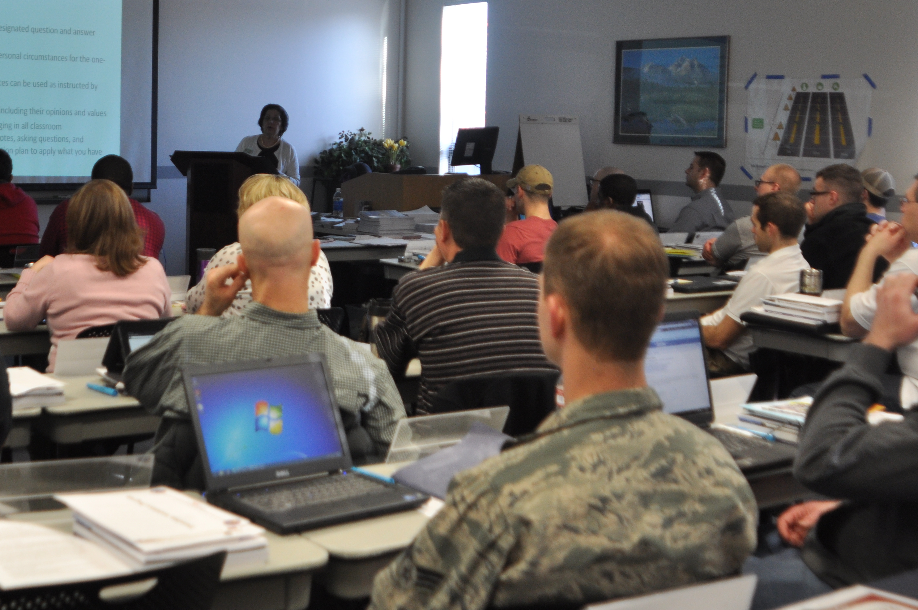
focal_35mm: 52
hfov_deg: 37.5
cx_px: 260
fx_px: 1324
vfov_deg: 25.8
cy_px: 207
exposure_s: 1/80
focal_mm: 24
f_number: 4.5
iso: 400
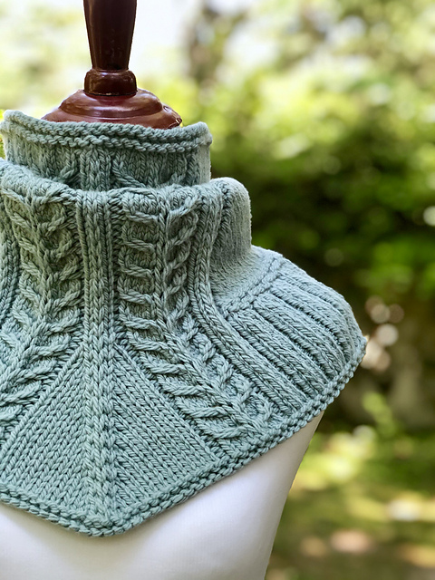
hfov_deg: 25.7
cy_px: 290
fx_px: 955
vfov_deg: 33.8
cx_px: 218
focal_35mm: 57
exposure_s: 1/30
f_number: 2.8
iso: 40
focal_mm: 6.6
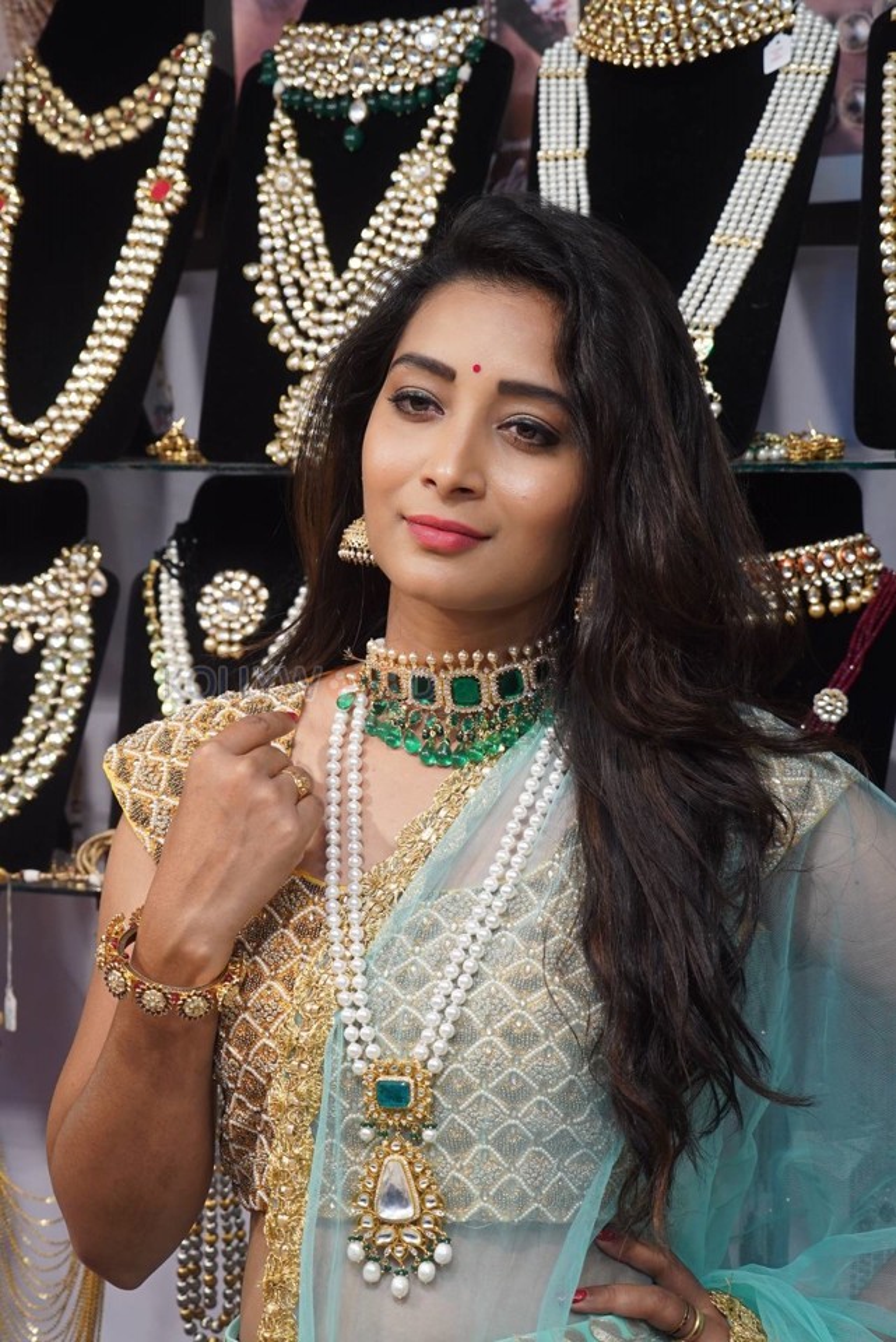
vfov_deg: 25.4
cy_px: 671
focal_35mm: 80
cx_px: 448
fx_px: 2983
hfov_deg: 17.1
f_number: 6.3
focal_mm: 80
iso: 1250
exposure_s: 1/160
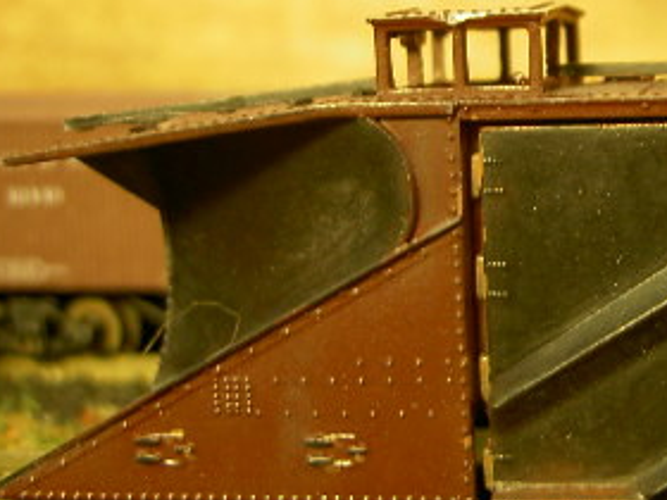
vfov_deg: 16.6
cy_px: 248
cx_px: 693
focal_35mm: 89
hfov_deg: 21.1
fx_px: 1715
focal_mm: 8
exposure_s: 1/8
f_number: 2.8
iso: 50
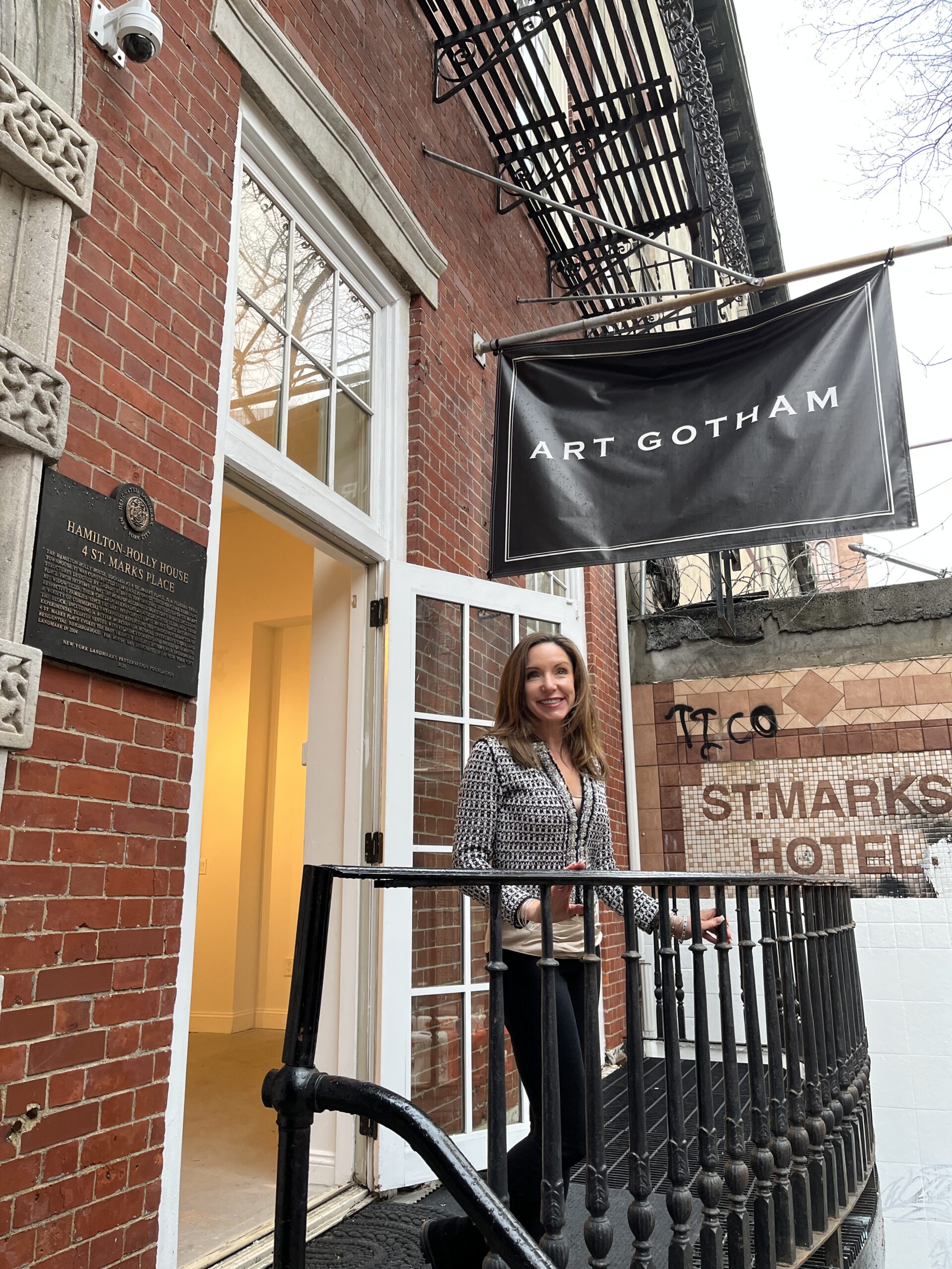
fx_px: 953
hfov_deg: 53.1
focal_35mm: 26
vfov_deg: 67.3
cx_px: 476
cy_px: 634
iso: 100
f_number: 1.6
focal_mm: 5.1
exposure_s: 1/120
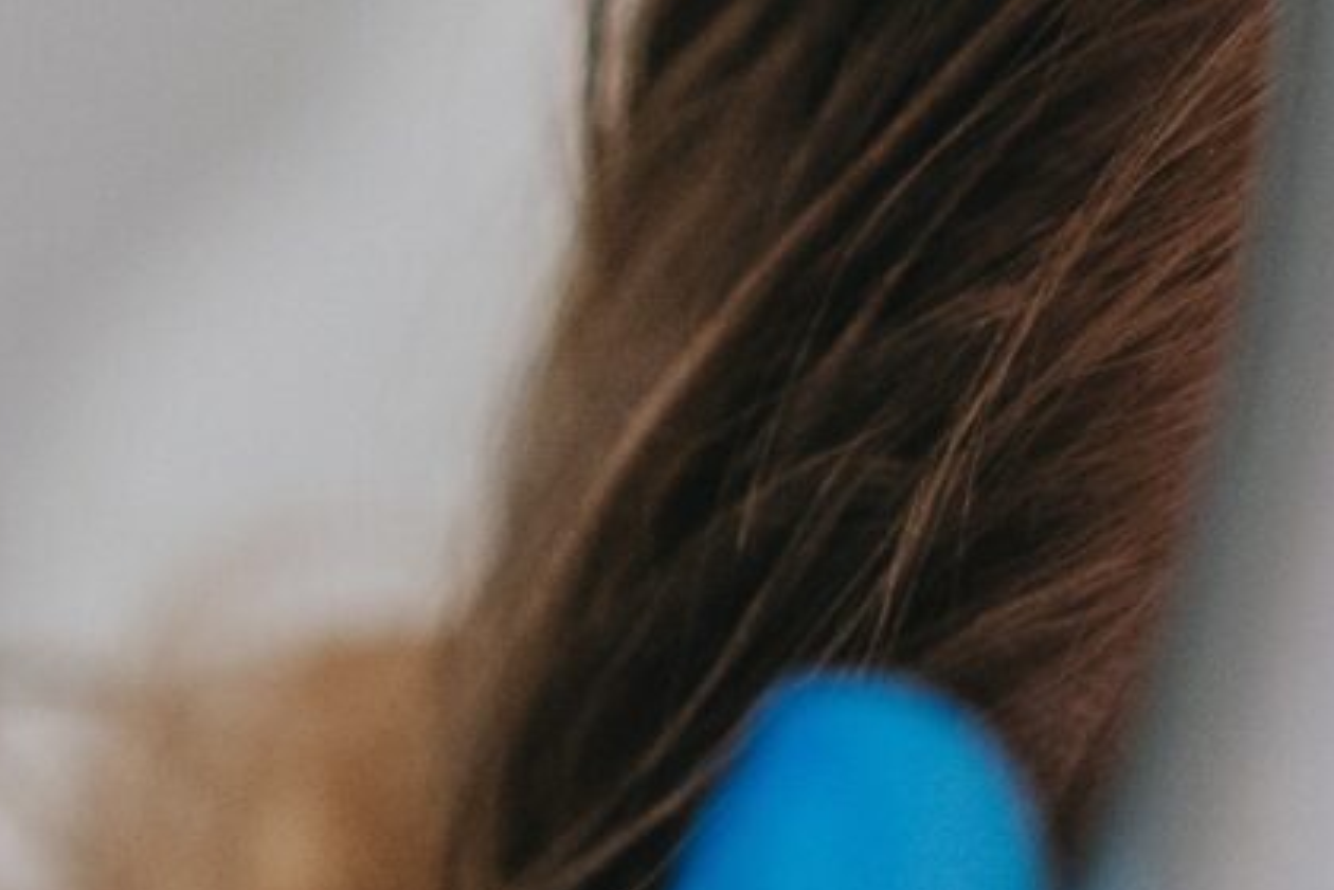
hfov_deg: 5.9
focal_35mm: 335
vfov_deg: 4.1
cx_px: 3475
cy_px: -87
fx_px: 12413
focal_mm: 55
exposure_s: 1/250
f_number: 2.2
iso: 1000
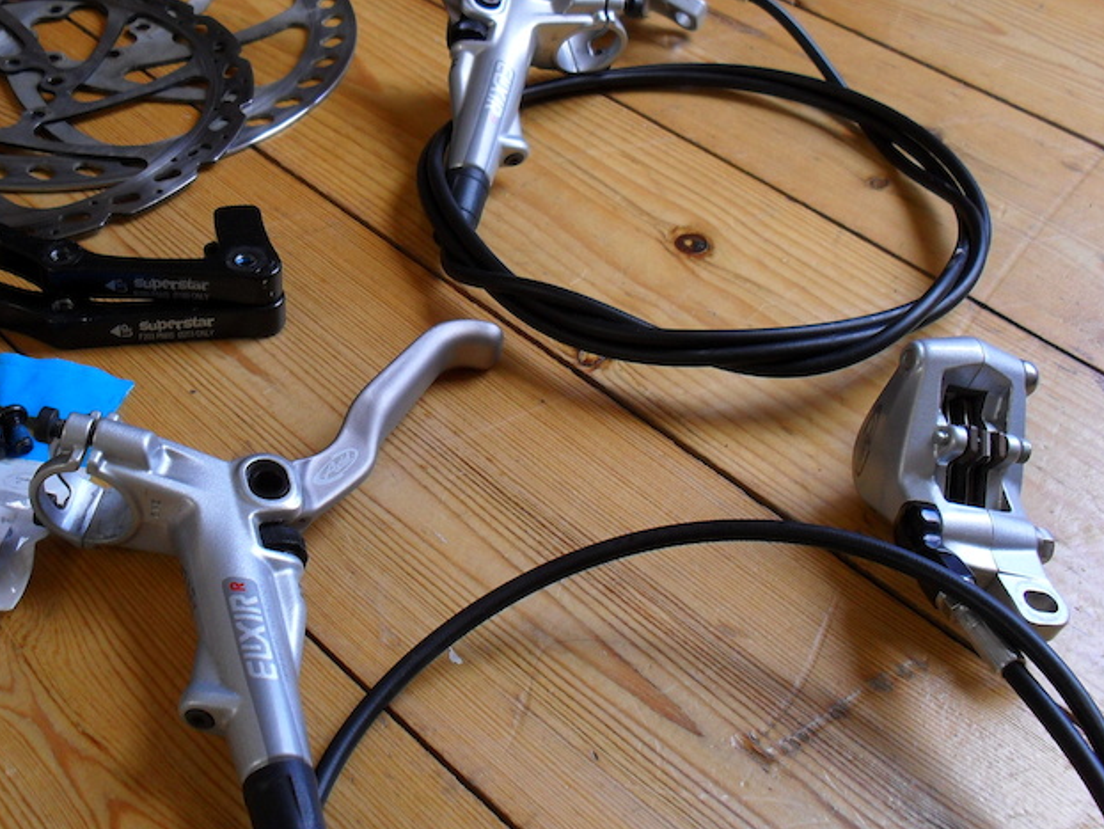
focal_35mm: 45
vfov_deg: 32.2
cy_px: 359
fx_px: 1436
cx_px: 435
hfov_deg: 41.8
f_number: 3.2
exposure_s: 1/45
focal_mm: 6.3
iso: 100
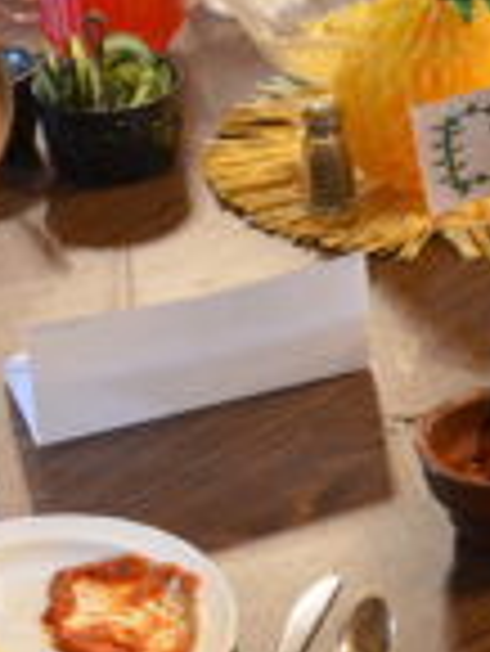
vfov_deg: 14.5
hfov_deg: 11.0
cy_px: 67
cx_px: 371
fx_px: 2544
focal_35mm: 135
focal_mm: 18
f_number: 4
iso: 900
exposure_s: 1/15
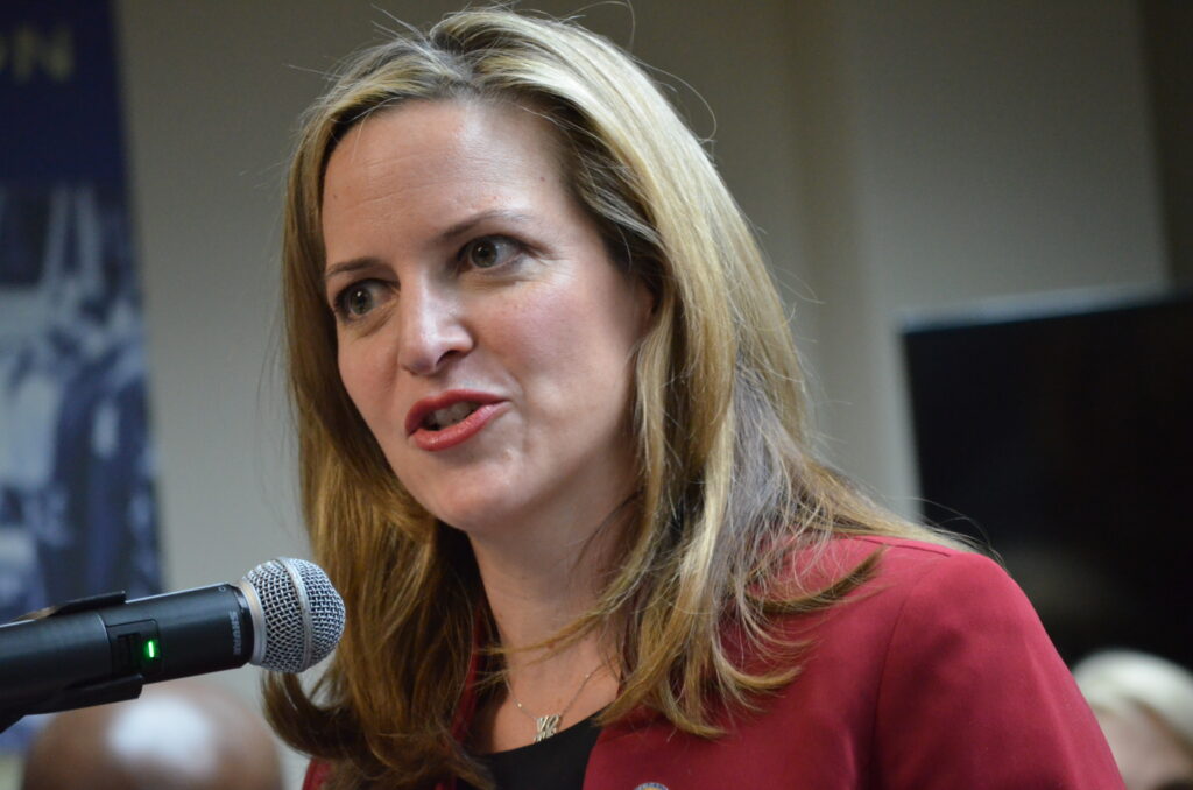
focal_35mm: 300
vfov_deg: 4.6
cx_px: 596
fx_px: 9920
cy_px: 395
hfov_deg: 6.9
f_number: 5.6
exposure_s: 1/160
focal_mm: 200
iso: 3200
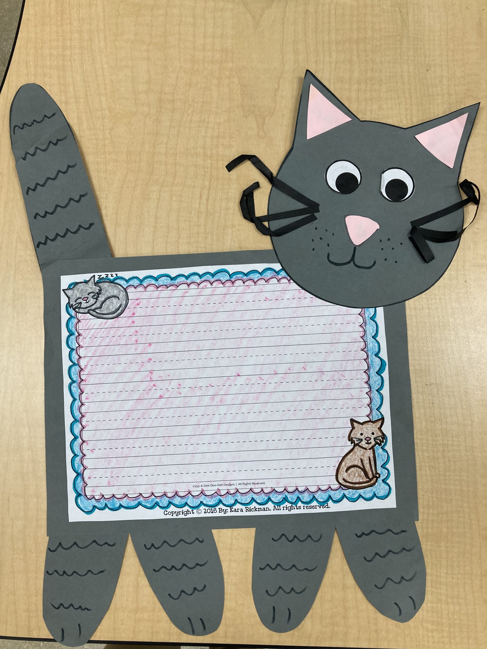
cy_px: 324
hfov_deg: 49.7
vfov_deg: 63.4
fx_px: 525
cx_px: 244
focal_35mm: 28
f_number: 1.8
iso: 64
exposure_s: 1/100
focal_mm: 3.99
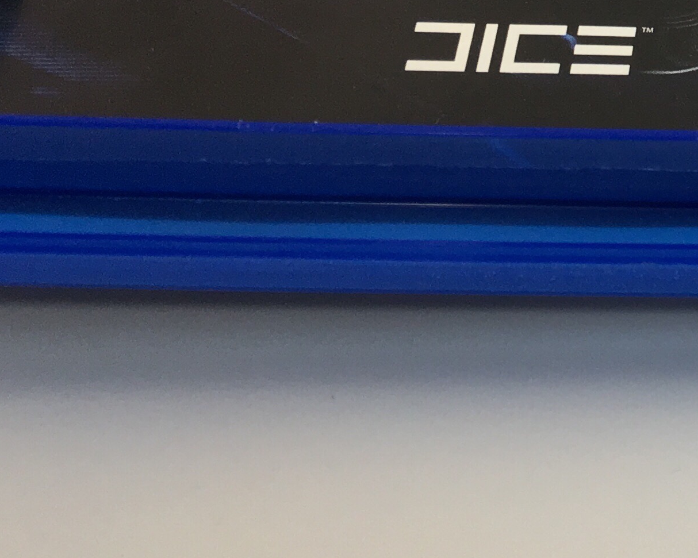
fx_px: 1942
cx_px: 1110
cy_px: -153
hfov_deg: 17.8
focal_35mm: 94
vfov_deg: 15.6
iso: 40
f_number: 2.2
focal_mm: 4.15
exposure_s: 1/120
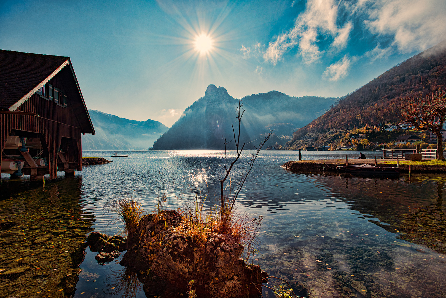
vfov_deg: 67.4
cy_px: 149
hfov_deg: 90.0
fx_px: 223
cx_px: 223
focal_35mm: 18
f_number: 8
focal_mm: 18
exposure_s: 1/750
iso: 200
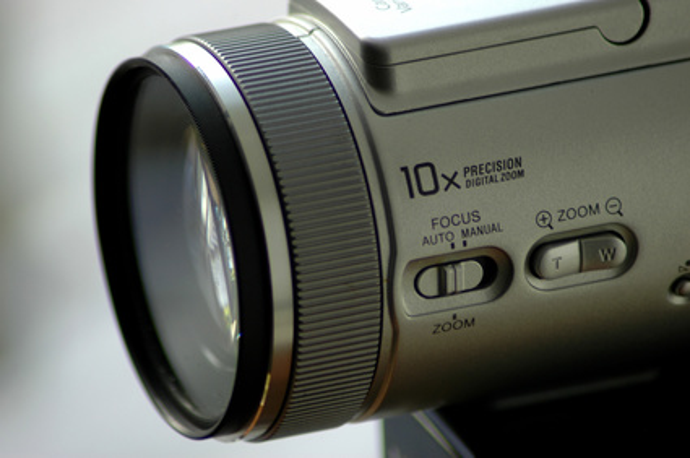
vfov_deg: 3.0
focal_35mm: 450
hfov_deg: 4.6
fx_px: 8612
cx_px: 345
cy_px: 229
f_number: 5.6
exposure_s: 1/80
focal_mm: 300
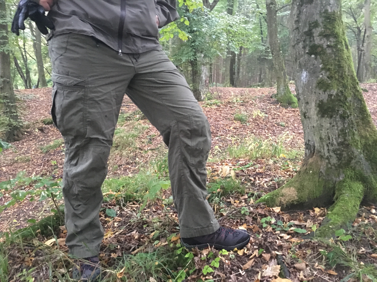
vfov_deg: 48.2
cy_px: 141
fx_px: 316
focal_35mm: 29
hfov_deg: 61.7
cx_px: 188
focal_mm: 4.15
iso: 320
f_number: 2.2
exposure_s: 1/17
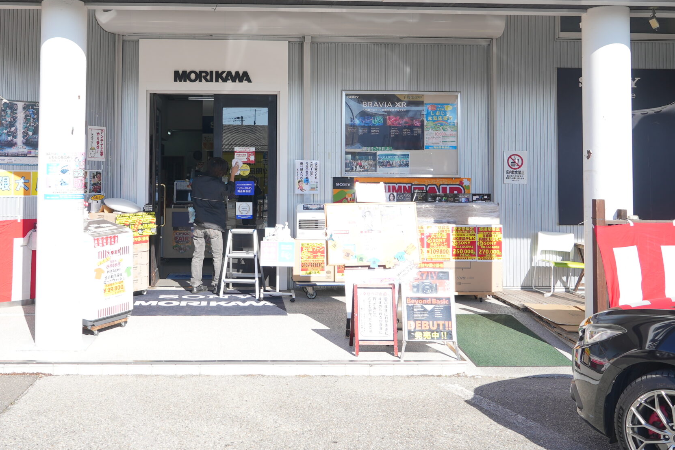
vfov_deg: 35.7
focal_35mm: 37
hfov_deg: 51.4
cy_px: 155
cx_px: 263
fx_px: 694
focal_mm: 24
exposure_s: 1/400
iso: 80
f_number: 4
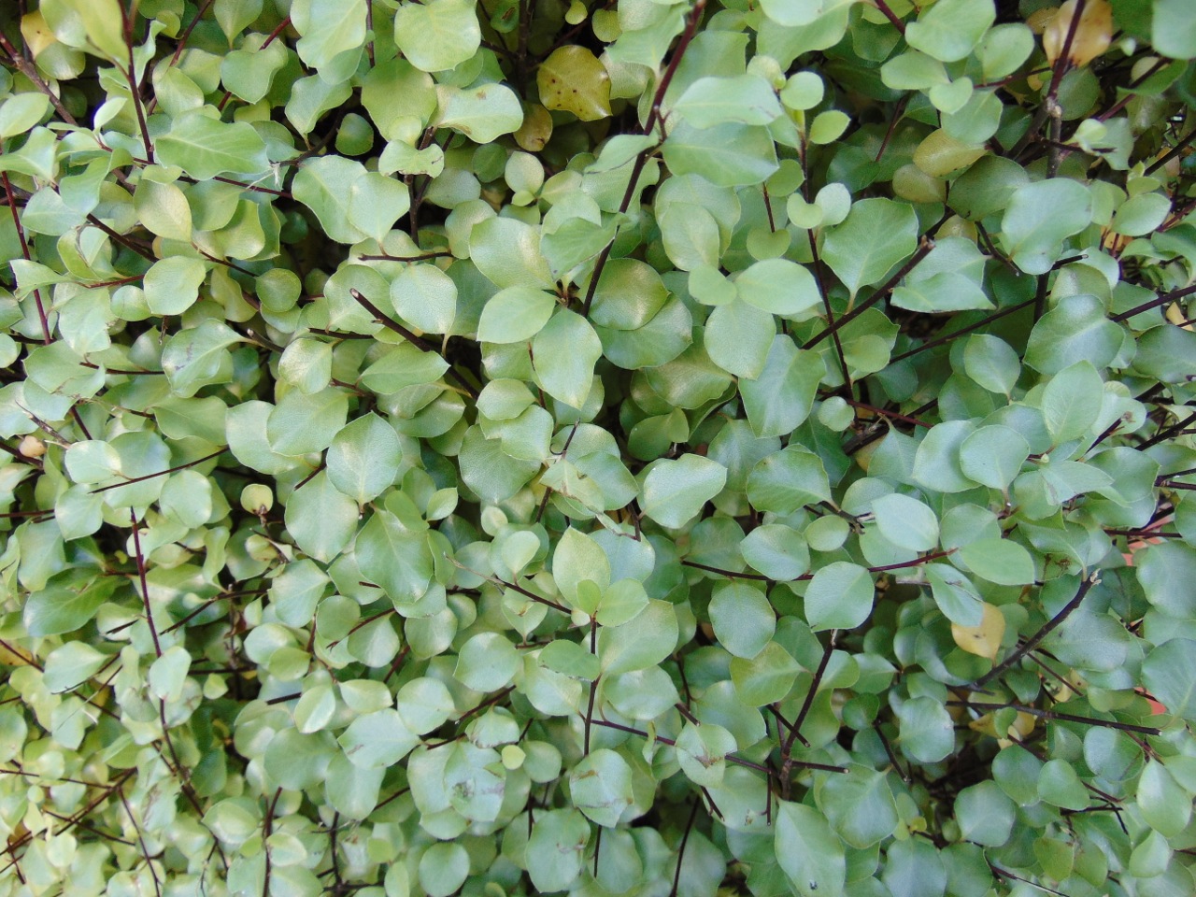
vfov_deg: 54.9
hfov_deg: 69.4
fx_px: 864
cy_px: 448
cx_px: 598
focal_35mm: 25
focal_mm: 4.5
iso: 80
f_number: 3
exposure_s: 1/60
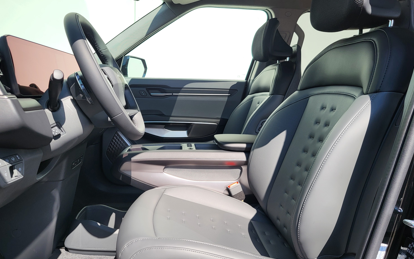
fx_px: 338
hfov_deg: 62.9
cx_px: 196
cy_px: 159
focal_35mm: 30
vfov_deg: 41.6
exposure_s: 1/1108
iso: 40
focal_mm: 5.4
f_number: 1.8
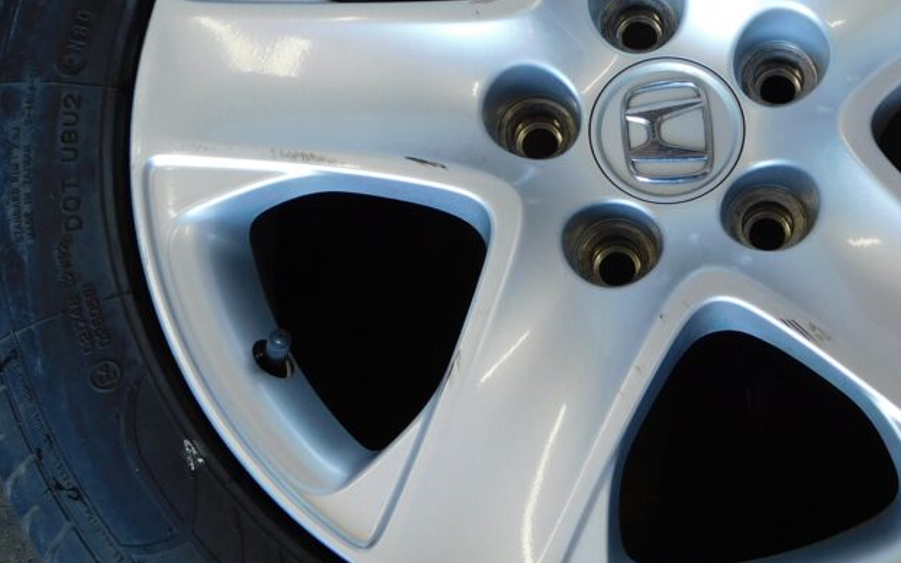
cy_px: 179
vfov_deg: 14.7
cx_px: 669
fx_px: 2186
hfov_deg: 23.1
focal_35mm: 89
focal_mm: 9
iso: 140
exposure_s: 1/30
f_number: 3.8
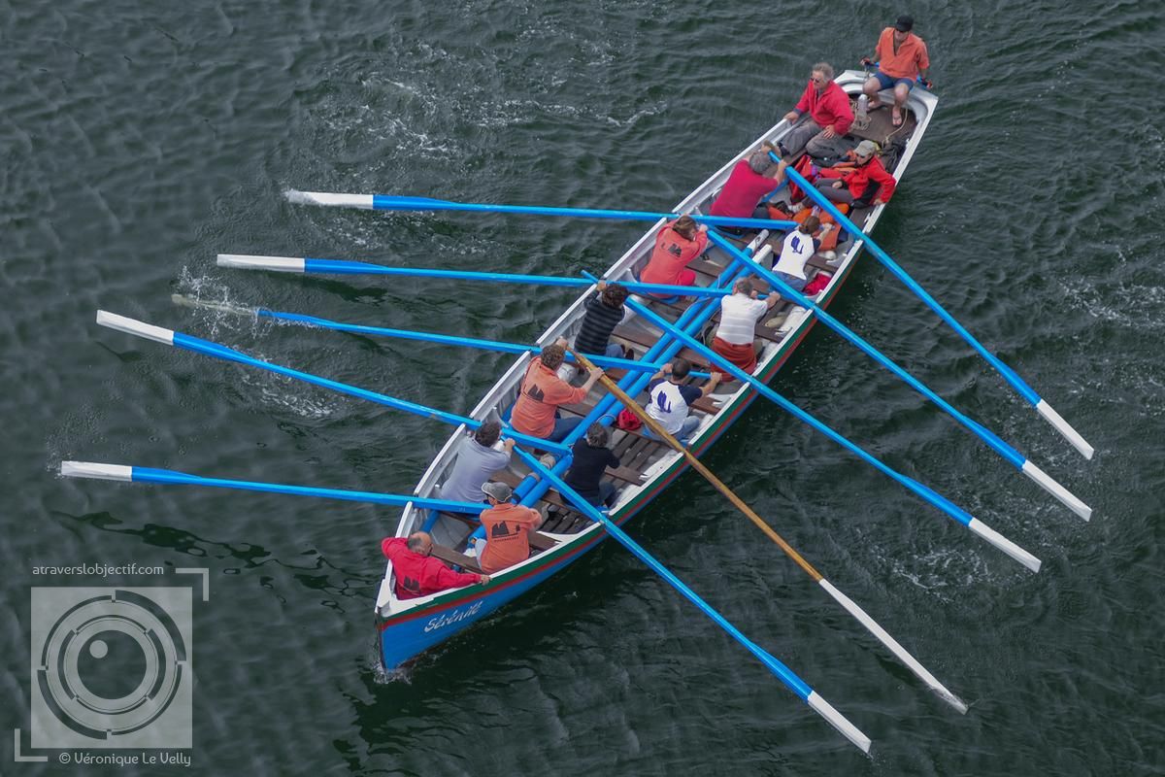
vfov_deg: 11.4
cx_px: 582
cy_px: 388
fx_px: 3883
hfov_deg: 17.1
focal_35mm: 120
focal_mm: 80
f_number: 3.2
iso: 400
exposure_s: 1/640
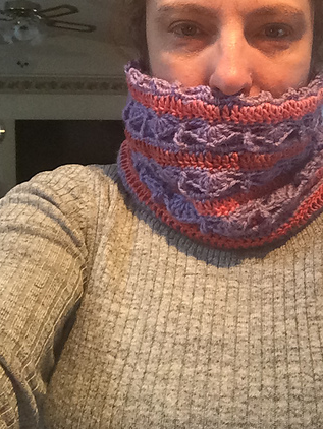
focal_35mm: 47
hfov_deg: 30.6
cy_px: 122
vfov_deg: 39.6
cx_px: 225
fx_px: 584
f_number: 2.2
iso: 250
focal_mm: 2.65
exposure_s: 1/17
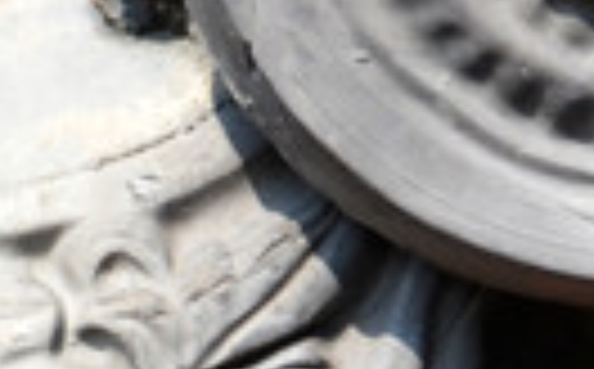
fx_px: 18763
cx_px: -954
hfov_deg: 1.8
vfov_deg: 1.1
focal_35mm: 1161
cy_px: -207
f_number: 9
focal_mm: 98
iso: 200
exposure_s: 1/250
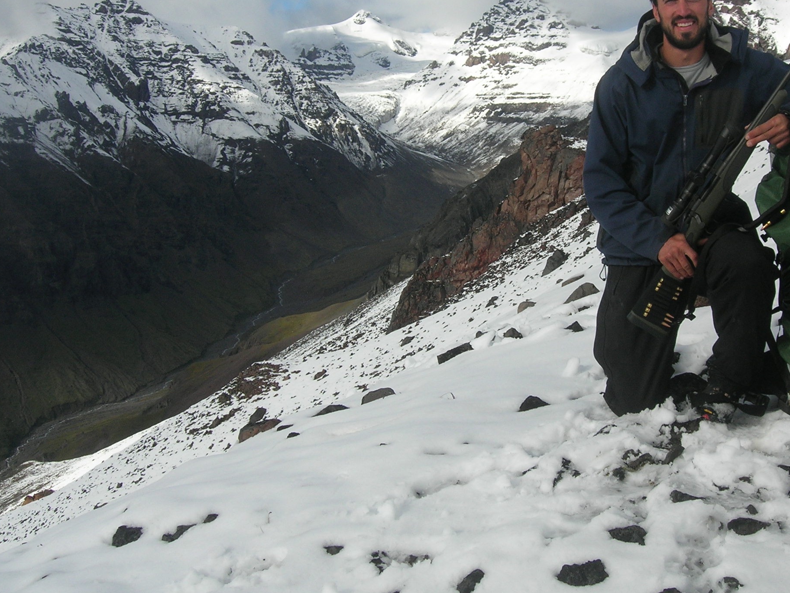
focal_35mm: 54
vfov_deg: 27.0
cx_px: 481
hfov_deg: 35.4
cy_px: 253
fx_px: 1232
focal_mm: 7.8
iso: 64
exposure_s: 1/814
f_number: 4.8
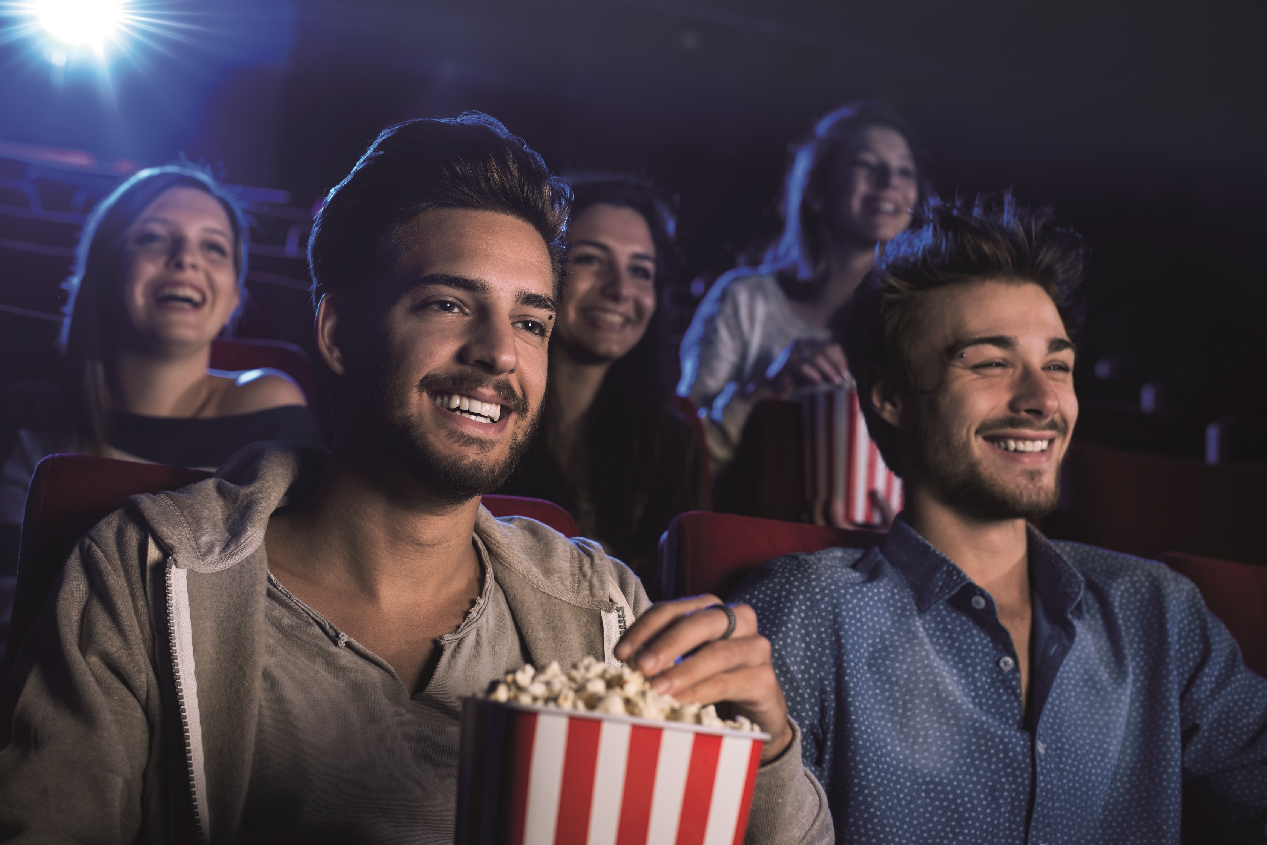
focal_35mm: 50
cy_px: 422
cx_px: 634
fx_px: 1760
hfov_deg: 39.6
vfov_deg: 27.0
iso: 100
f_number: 4.5
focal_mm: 50
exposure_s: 1/160
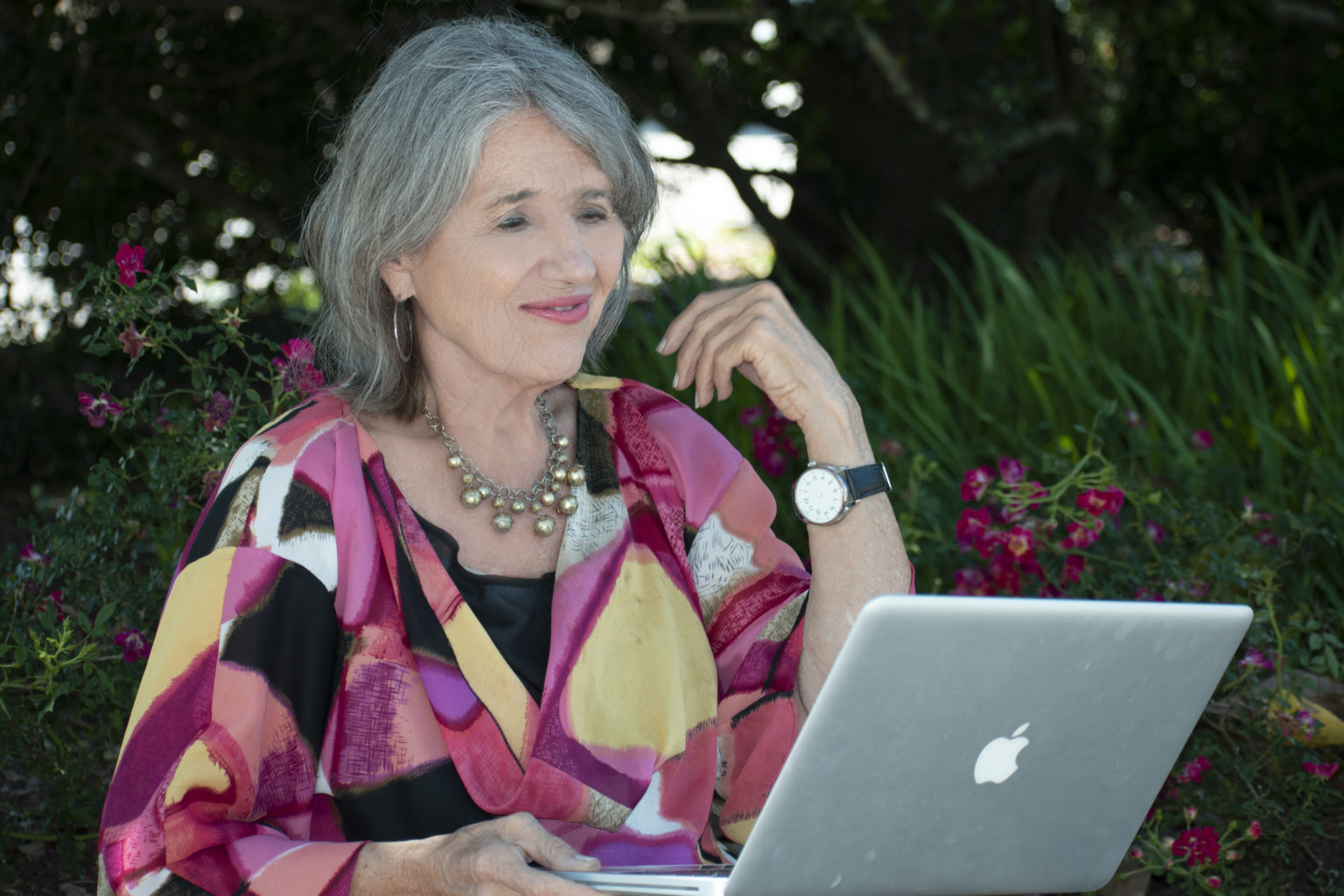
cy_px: 448
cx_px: 672
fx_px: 3920
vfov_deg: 13.0
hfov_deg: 19.5
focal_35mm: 105
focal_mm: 70
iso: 180
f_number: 4.5
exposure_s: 1/200
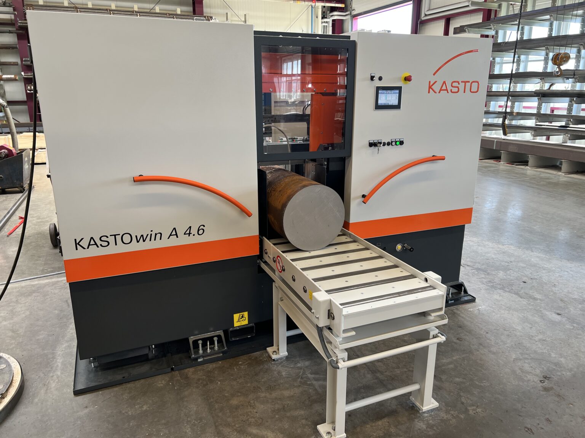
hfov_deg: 67.3
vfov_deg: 53.1
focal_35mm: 26
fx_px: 439
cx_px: 292
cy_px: 219
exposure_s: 1/121
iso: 64
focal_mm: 5.7
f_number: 1.5
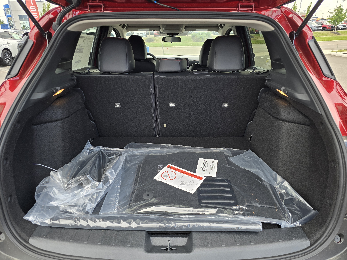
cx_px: 174
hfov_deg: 73.9
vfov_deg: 58.9
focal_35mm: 23
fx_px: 231
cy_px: 130
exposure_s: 1/180
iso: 25
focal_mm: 6.3
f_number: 1.7
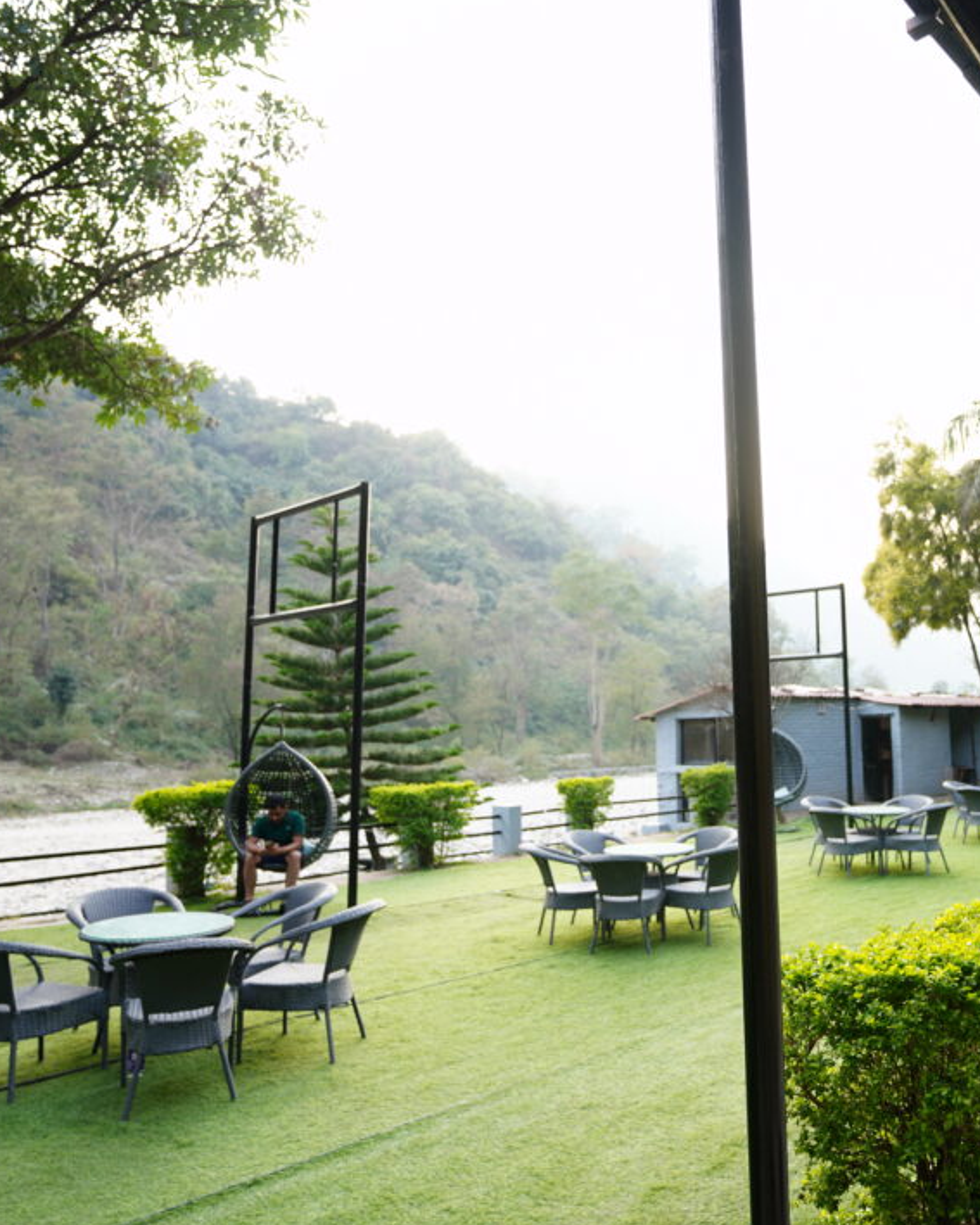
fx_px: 979
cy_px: 600
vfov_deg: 64.1
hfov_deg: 51.8
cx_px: 684
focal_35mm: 27
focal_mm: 17
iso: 160
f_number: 2.8
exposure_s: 1/125
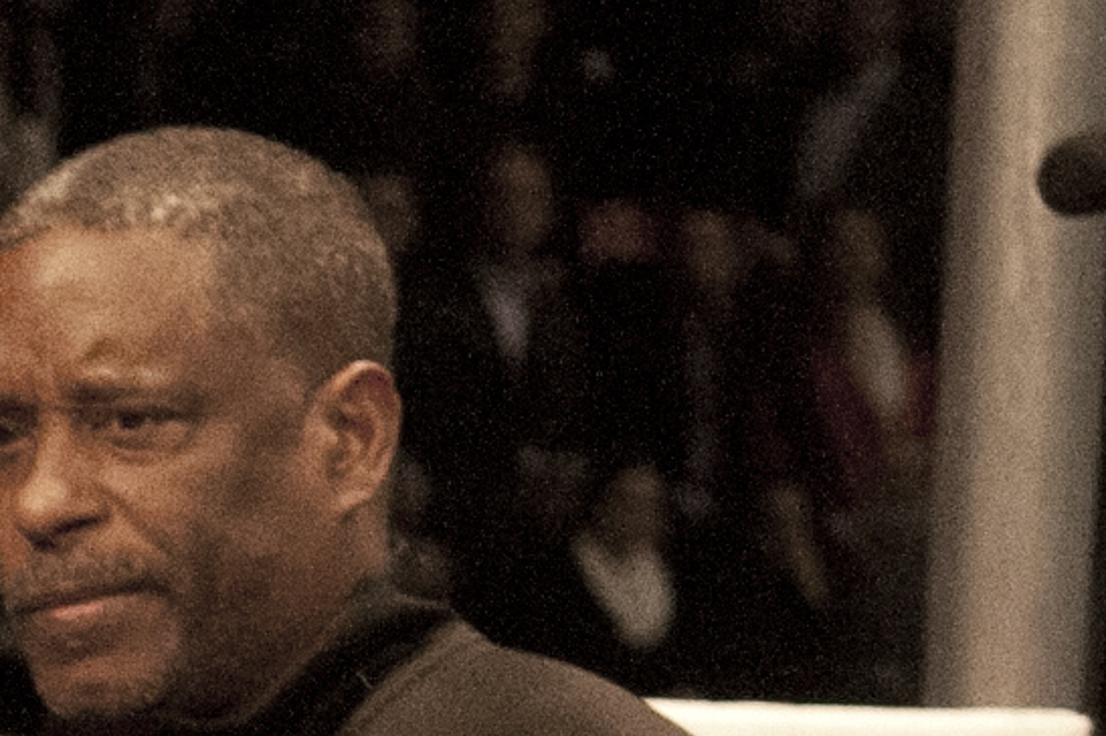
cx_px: -1512
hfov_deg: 5.3
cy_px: 1723
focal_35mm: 376
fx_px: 11544
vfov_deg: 3.6
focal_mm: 32
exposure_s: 1/250
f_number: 2.8
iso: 1600
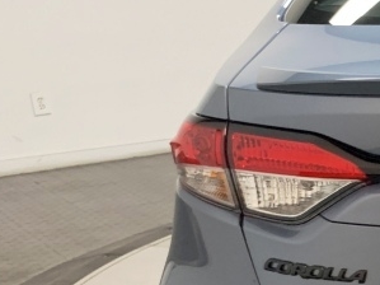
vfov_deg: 16.5
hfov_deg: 18.7
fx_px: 977
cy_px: 224
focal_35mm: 89
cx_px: 613
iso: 250
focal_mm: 4.25
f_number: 1.8
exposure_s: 1/60
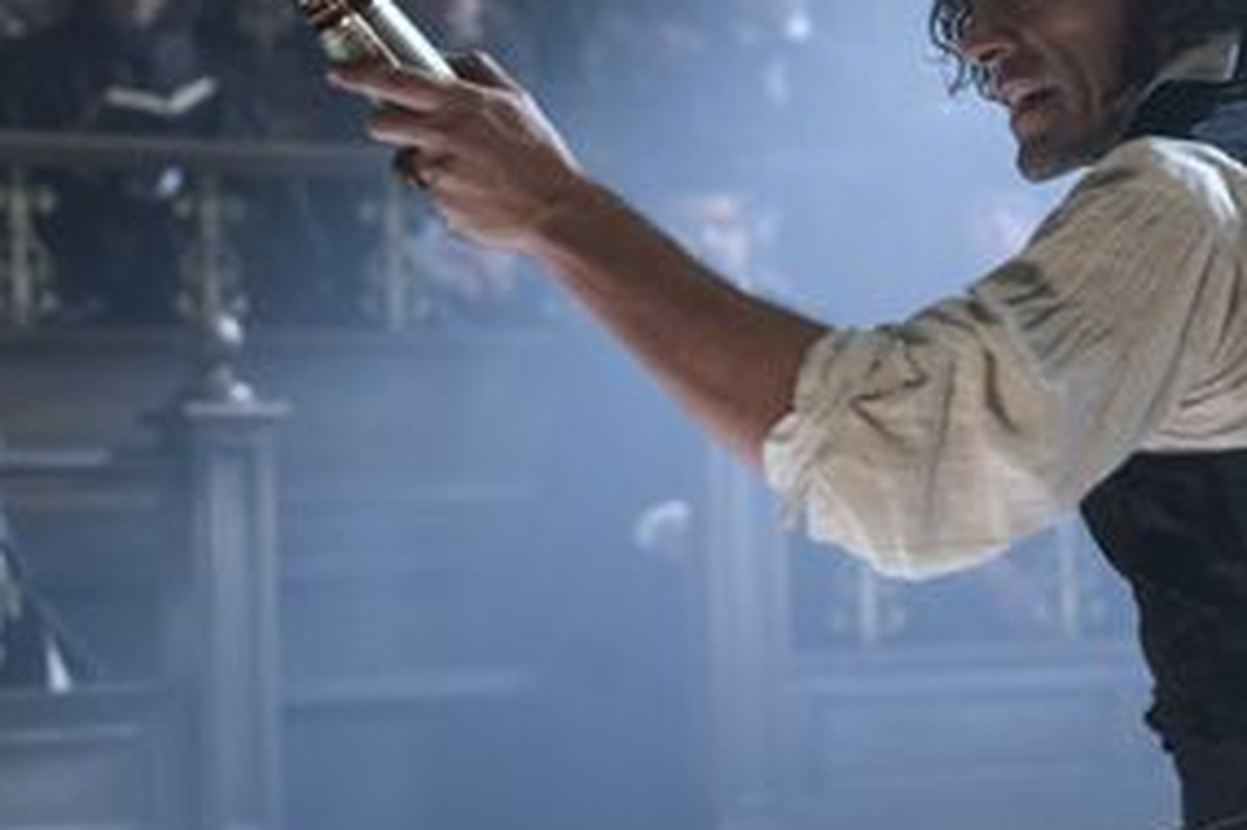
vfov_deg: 14.3
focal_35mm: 95
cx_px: 944
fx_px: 3289
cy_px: 211
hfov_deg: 21.3
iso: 3200
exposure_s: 1/125
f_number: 2.8
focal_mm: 60
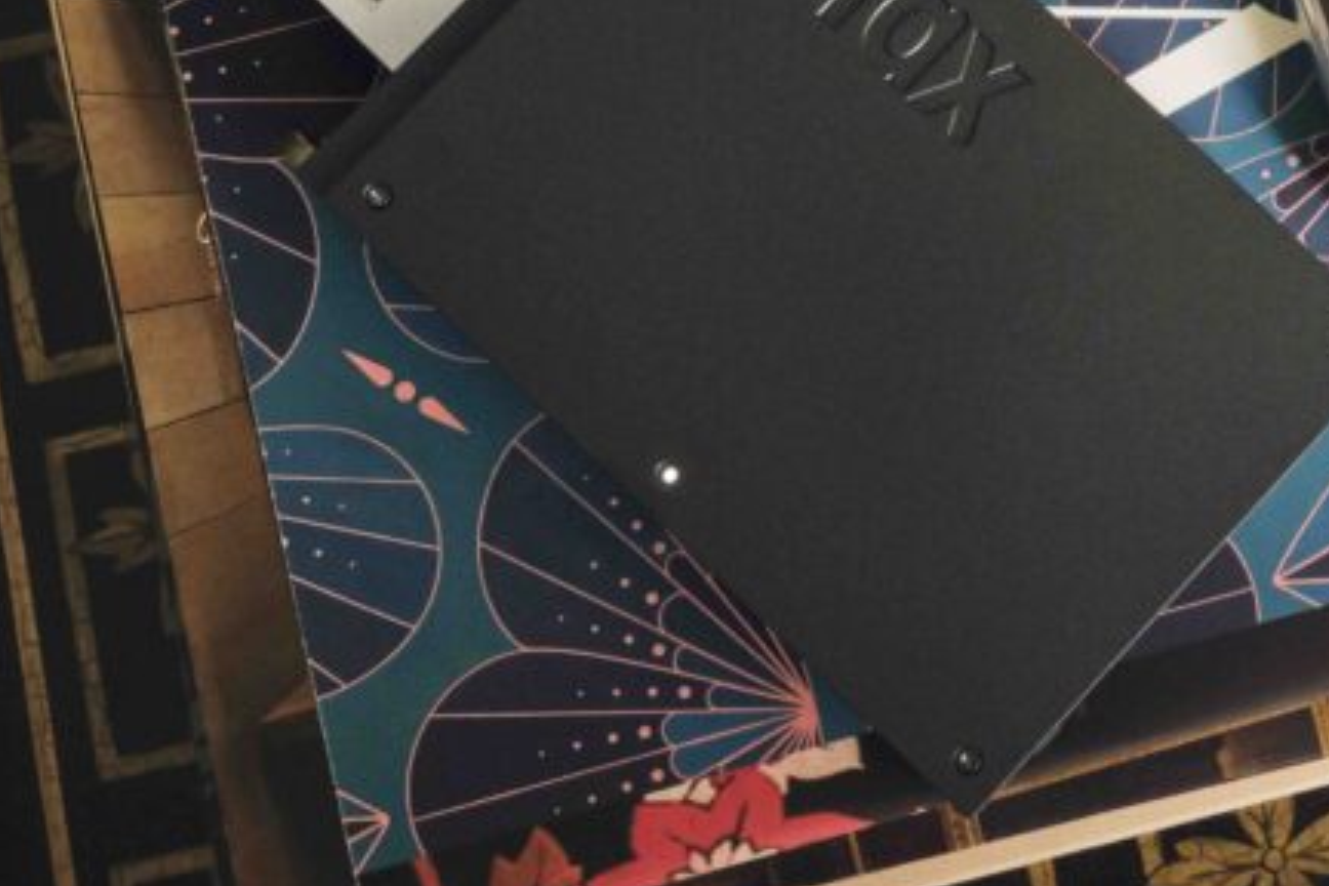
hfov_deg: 23.9
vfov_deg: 16.2
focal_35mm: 83
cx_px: 1154
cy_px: 54
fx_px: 3064
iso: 400
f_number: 11
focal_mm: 23
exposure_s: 1/160
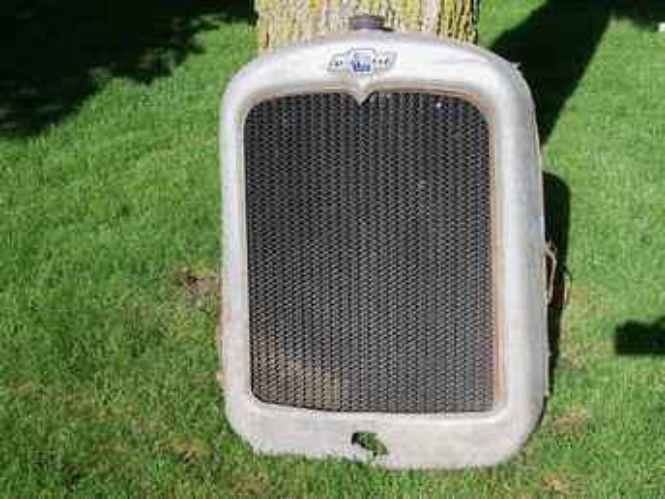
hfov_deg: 38.2
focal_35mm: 50
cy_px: 250
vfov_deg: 29.1
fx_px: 961
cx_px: 332
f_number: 3.8
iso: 80
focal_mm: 8.8
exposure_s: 1/500
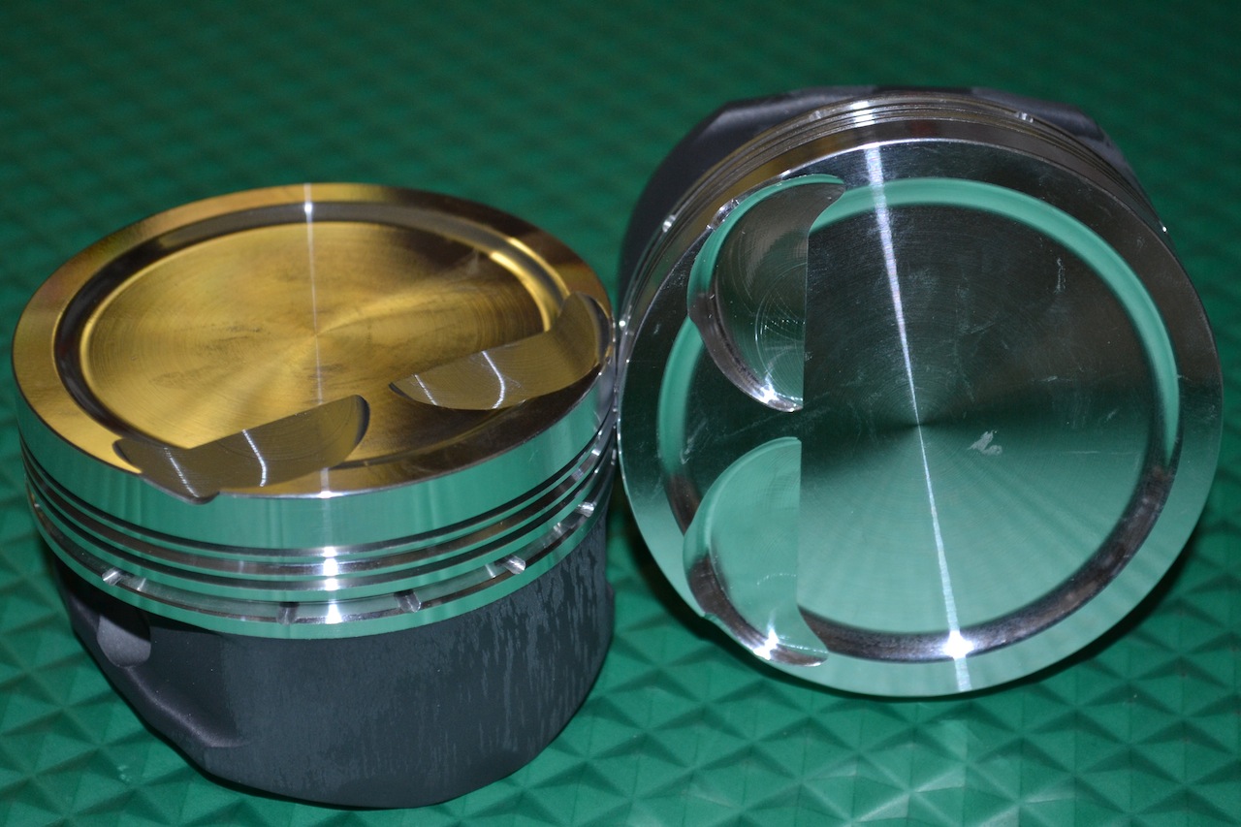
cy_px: 414
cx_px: 620
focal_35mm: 82
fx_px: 2843
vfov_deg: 16.5
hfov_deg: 24.6
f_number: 5.6
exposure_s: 1/60
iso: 720
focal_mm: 55
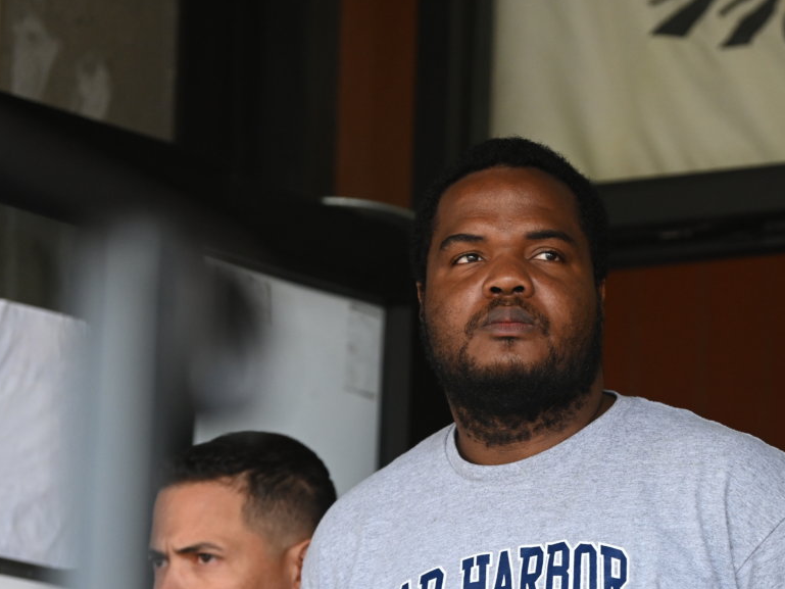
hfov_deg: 6.8
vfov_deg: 5.1
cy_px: 474
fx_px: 6577
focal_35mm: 290
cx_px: 630
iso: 1000
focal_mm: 145
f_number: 2.8
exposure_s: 1/1000
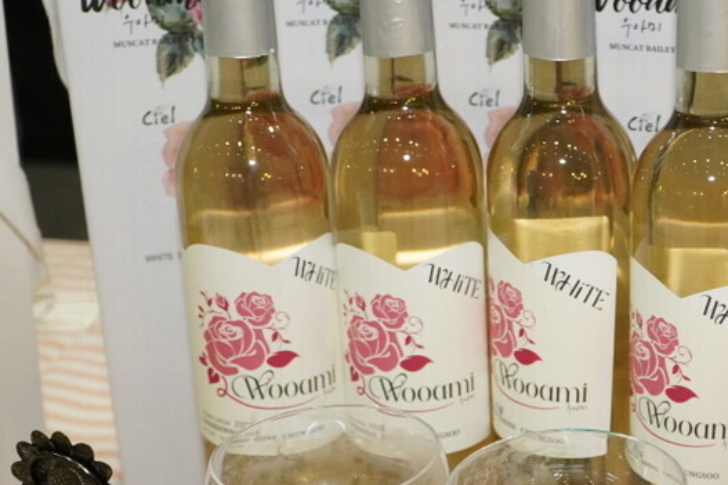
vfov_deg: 19.2
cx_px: 564
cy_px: 276
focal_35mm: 71
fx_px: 1435
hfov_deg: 28.0
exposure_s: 1/160
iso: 2500
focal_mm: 26
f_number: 4
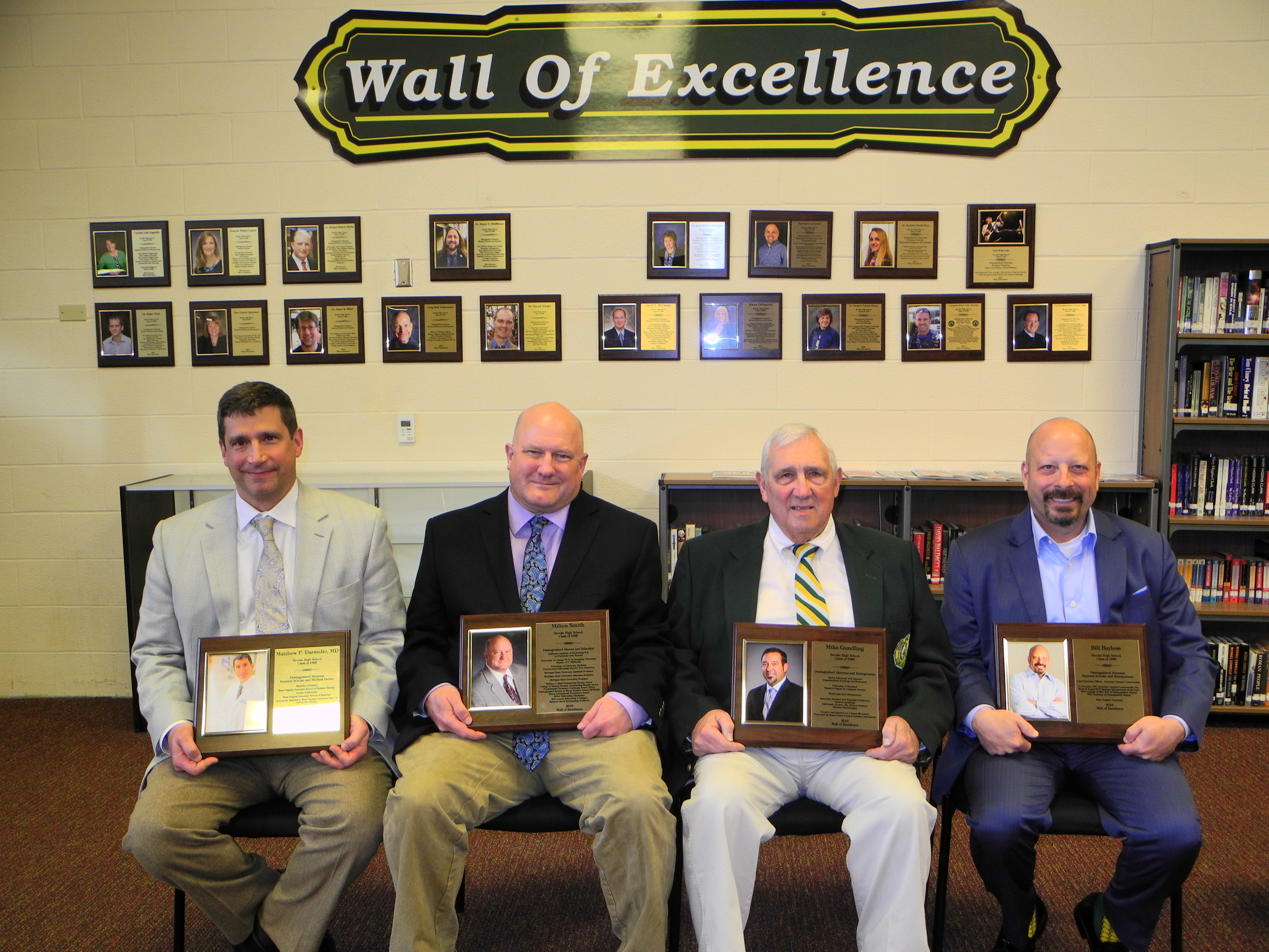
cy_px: 476
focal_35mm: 35
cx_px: 634
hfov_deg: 52.6
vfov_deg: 40.7
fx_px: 1283
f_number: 3.2
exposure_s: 1/30
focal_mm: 7.4
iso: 132
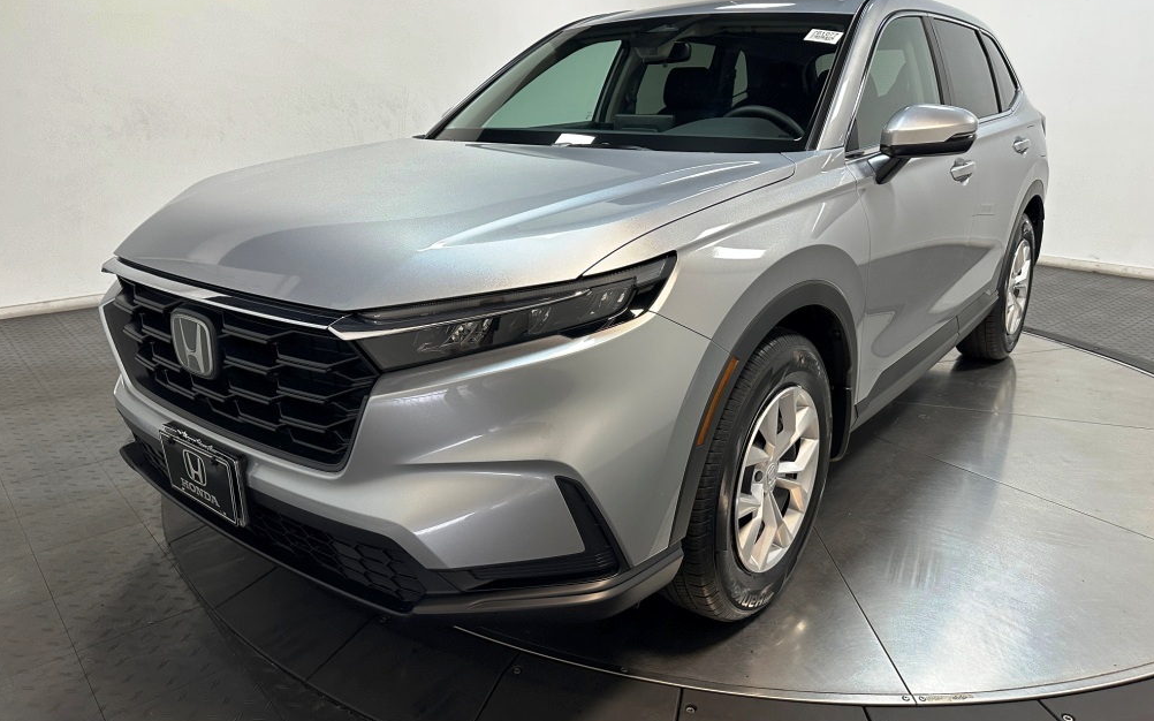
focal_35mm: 26
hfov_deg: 70.4
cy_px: 324
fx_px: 818
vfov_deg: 47.5
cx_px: 567
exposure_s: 1/60
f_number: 1.78
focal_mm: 6.86
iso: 200
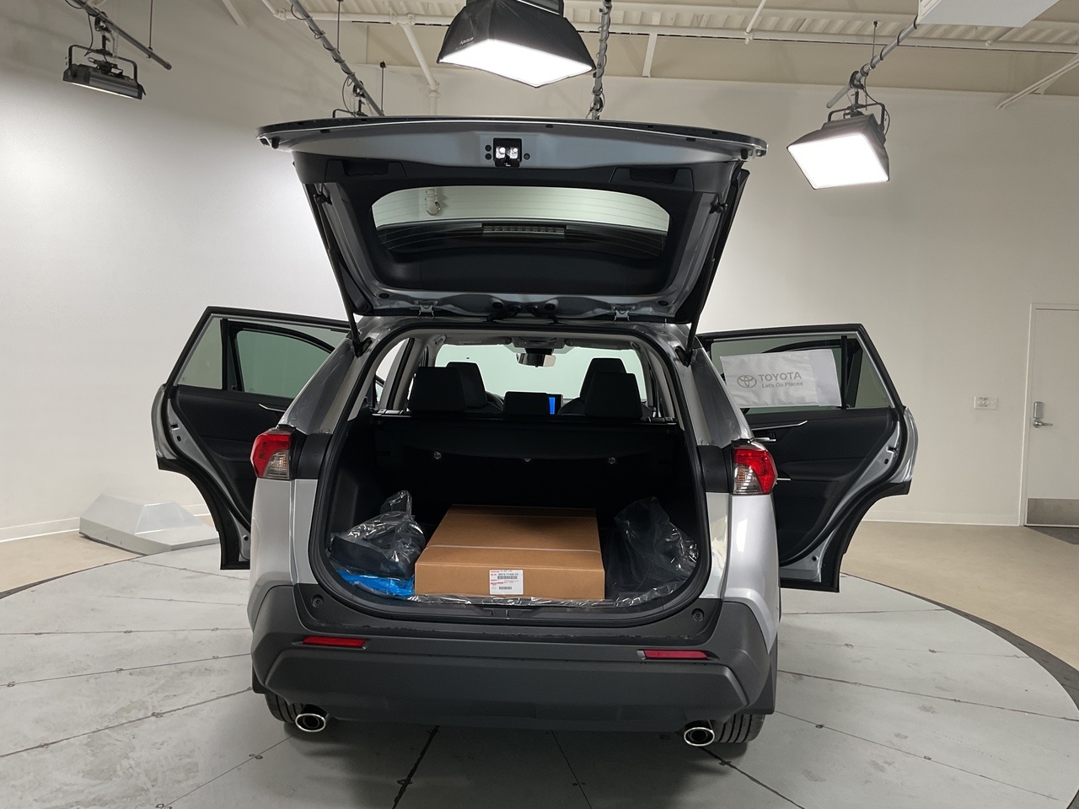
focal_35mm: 29
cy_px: 404
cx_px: 540
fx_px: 904
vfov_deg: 48.2
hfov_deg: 61.7
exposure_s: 1/120
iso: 32
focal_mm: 3
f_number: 1.8
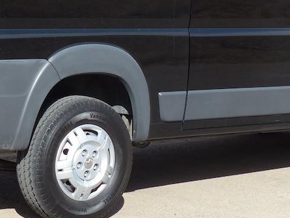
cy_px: -17
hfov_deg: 13.1
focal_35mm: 151
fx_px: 1265
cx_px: 120
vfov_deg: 9.7
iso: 100
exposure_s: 1/500
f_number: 4
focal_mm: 9.4
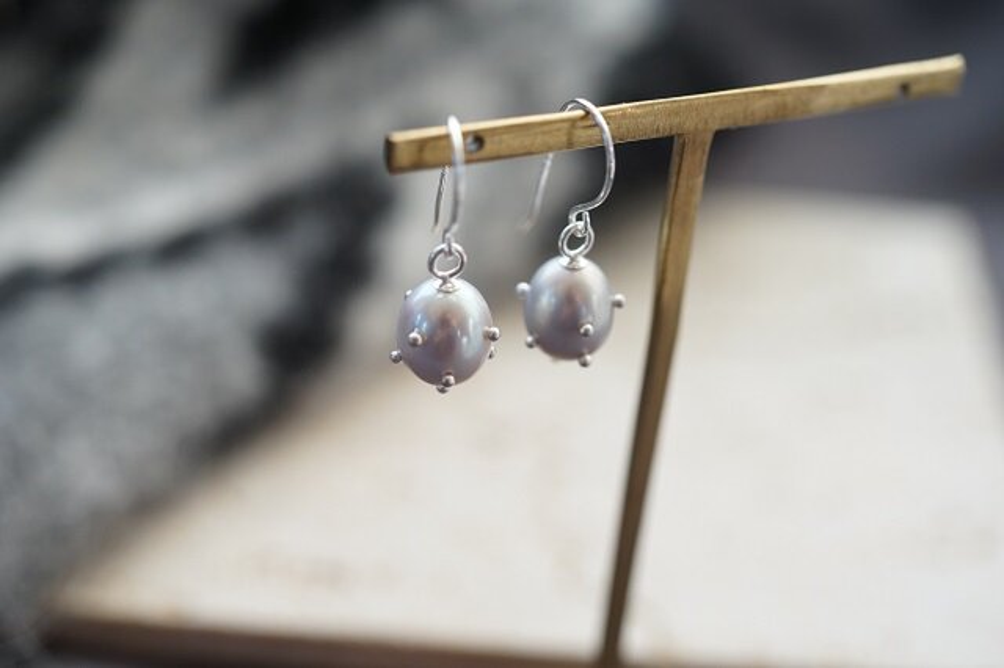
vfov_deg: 27.0
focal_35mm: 50
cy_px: 334
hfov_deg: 39.6
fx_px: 1394
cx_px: 502
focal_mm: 50
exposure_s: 1/160
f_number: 4
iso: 500
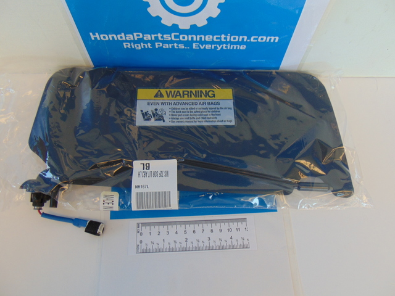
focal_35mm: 27
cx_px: 198
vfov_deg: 51.4
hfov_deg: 65.3
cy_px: 148
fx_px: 308
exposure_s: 1/60
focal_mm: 4.9
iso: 80
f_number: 3
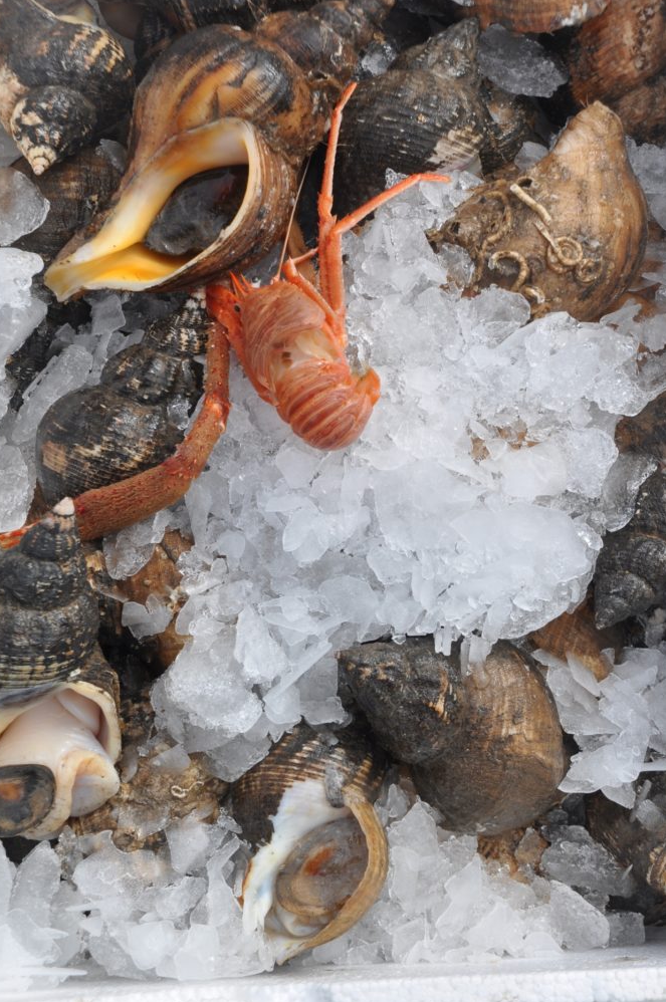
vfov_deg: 21.3
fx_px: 2659
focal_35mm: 96
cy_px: 448
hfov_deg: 14.3
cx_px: 358
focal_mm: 55
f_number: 10
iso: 200
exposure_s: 1/400
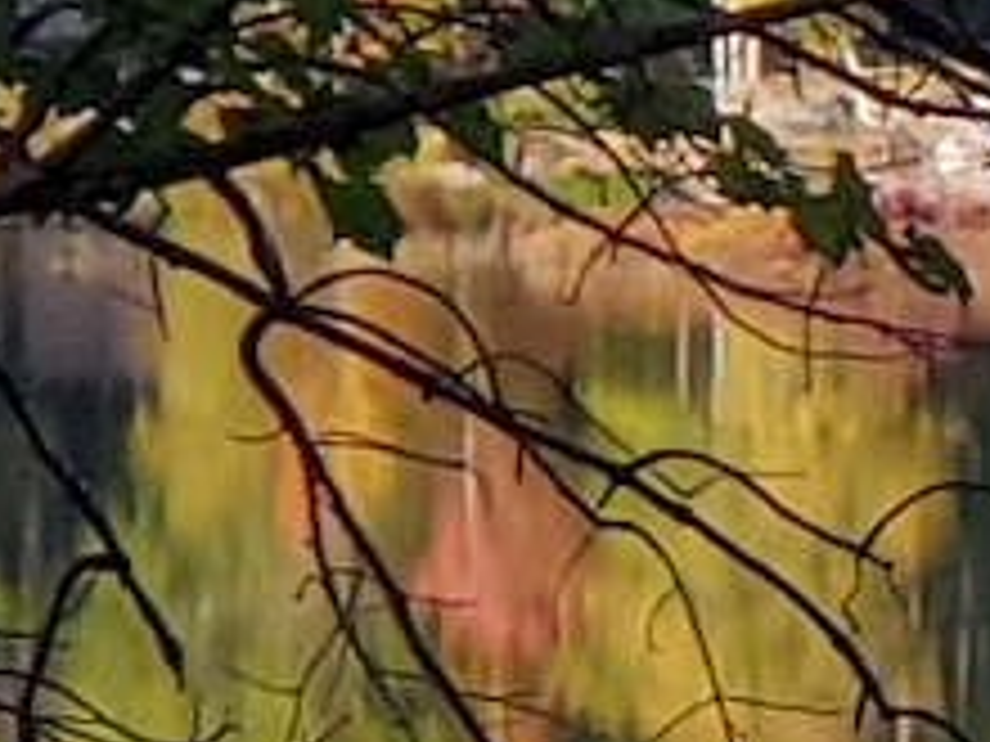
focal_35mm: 303
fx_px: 8666
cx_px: 2709
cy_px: 234
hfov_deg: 6.1
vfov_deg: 4.9
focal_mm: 6
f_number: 2.4
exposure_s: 1/415
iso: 50
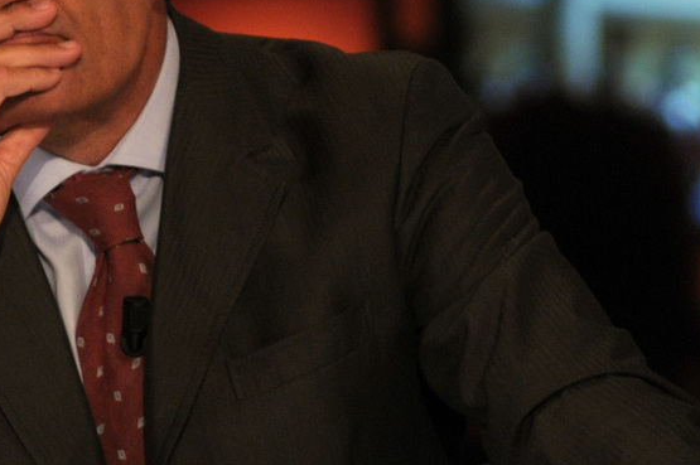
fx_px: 10651
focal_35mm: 548
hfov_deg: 3.8
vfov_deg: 2.5
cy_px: 225
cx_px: 262
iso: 500
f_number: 3.2
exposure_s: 1/100
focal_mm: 145
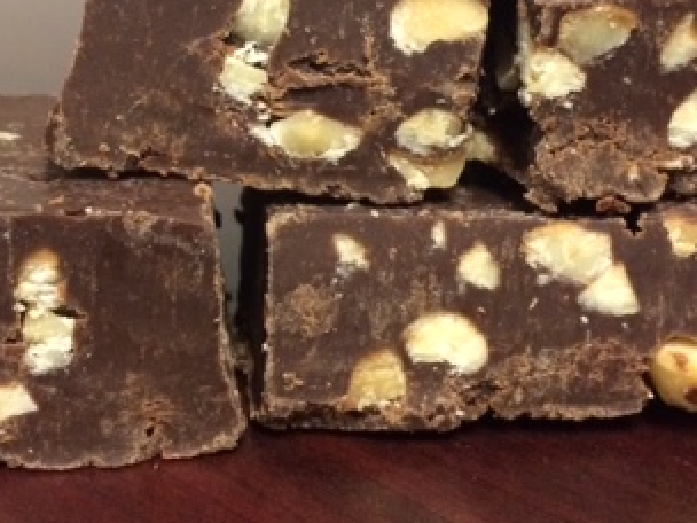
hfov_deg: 31.7
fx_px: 1228
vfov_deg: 23.6
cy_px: 96
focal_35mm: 61
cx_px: 319
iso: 320
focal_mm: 4.15
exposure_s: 1/20
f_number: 2.2
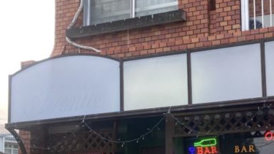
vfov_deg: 20.3
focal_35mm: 58
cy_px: 142
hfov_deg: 33.4
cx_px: 264
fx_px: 421
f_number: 1.8
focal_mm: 4.25
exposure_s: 1/60
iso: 64
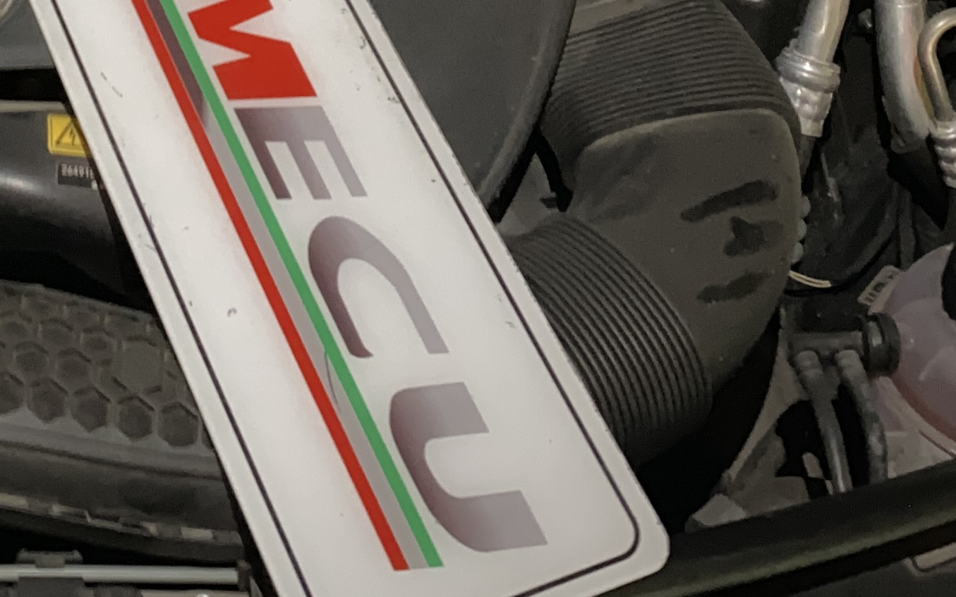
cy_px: -362
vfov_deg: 14.6
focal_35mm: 82
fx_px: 2137
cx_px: 160
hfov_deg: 24.7
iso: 500
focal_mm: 4.25
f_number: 1.8
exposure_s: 1/4
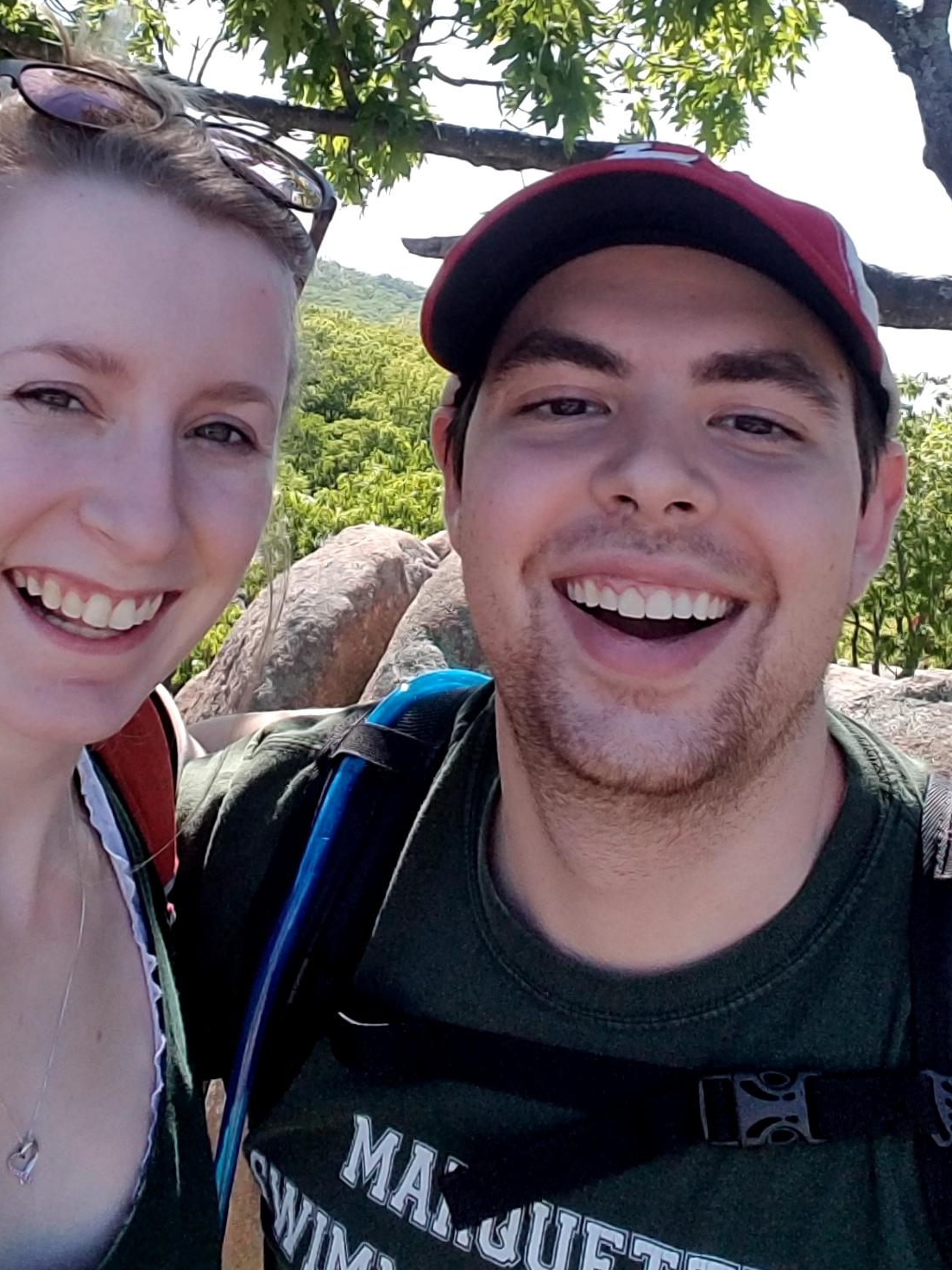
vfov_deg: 47.6
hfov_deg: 38.5
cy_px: 266
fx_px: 1357
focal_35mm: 37
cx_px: 393
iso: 50
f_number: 1.7
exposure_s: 1/970
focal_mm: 2.1
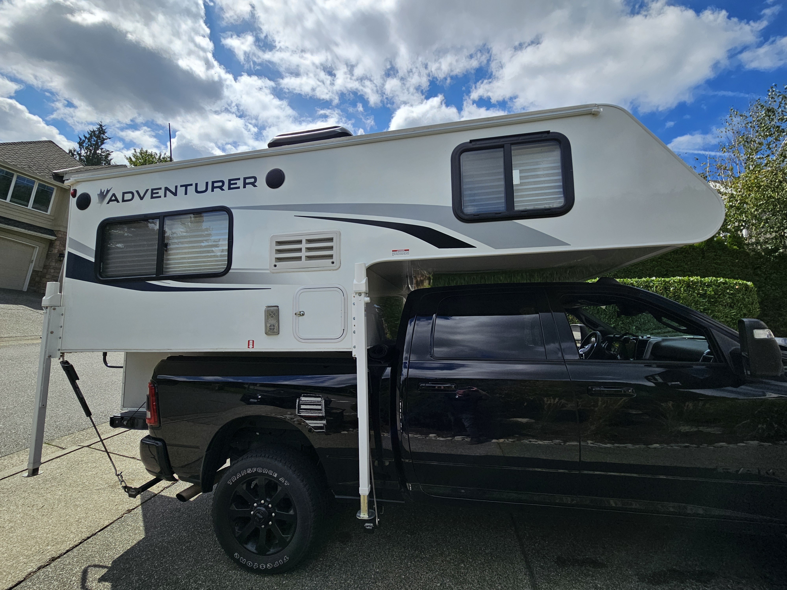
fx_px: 296
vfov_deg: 89.9
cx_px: 394
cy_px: 295
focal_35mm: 13
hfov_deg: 106.2
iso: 50
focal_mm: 2.2
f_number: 2.2
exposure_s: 1/3009
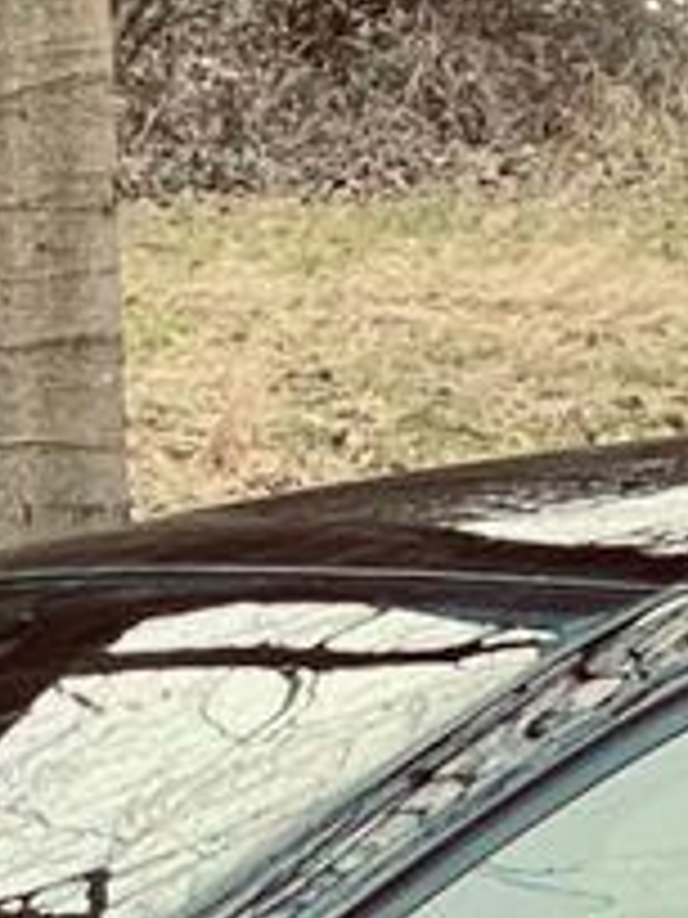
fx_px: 10786
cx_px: 301
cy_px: 783
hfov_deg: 3.7
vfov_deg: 4.9
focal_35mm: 407
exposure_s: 1/71
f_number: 2
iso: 160
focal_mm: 6
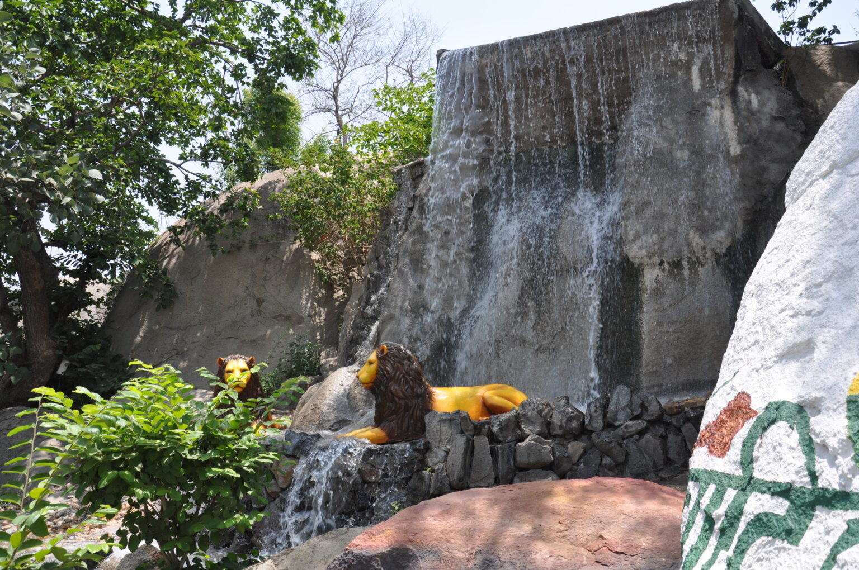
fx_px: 751
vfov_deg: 41.6
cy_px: 285
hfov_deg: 59.6
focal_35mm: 32
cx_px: 430
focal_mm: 21
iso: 200
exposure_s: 1/250
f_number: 8
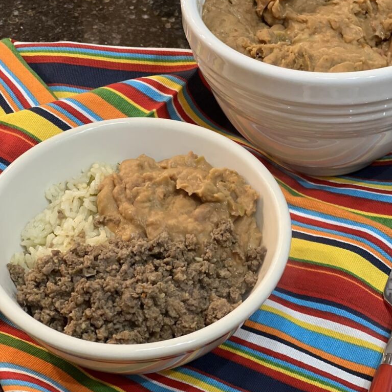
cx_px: 196
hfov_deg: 19.1
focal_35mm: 91
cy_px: 173
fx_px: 1166
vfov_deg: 19.1
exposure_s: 1/24
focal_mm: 9
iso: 320
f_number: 2.8
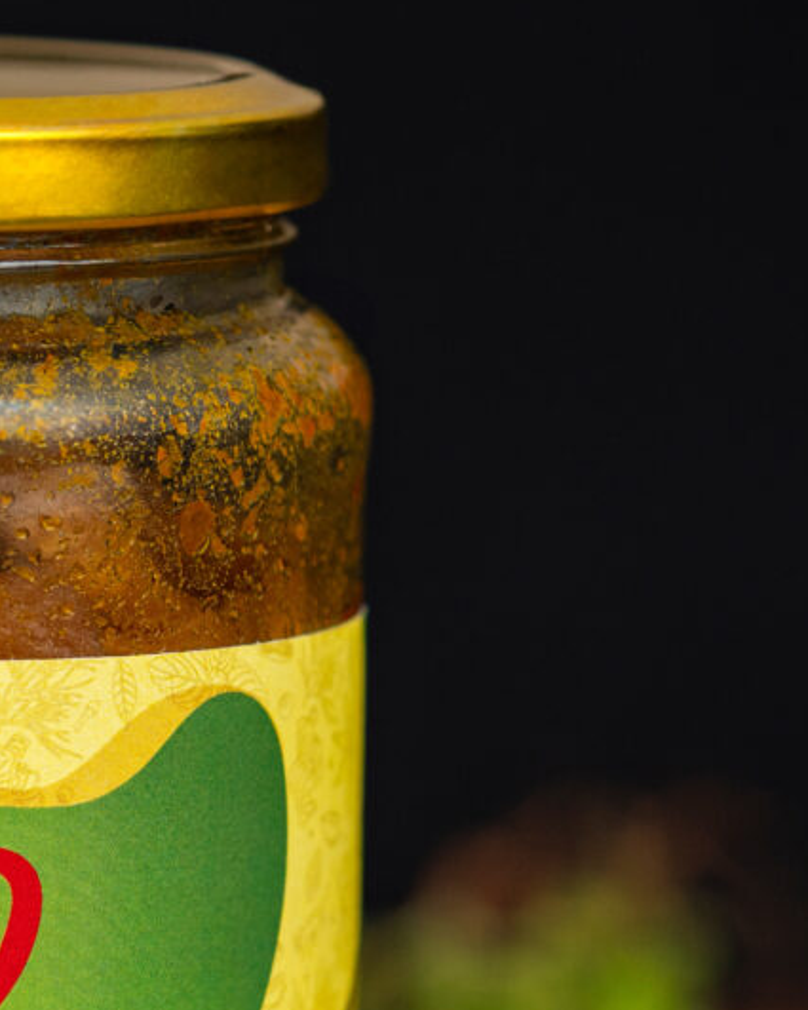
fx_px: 8128
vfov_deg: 7.1
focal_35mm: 272
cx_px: -186
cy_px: 966
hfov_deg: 5.7
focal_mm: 90
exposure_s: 1/200
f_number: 3.5
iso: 320
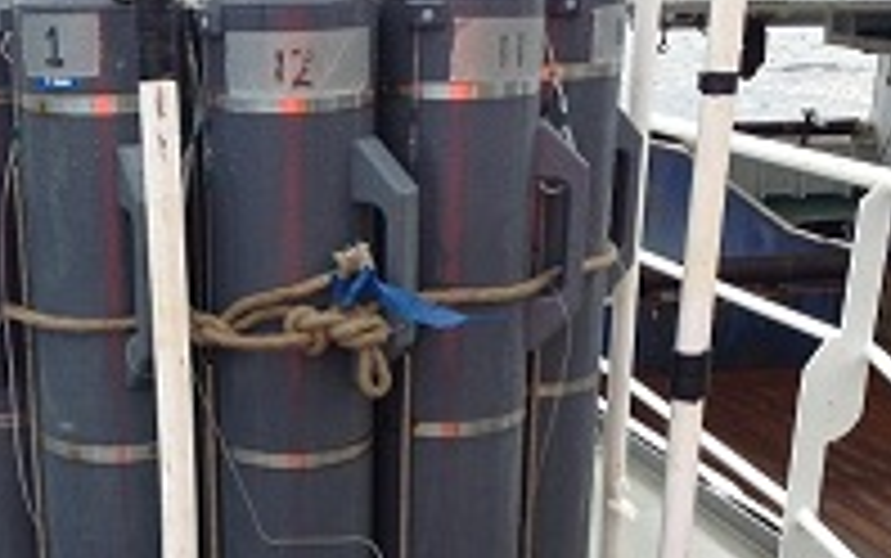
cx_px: 263
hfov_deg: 32.1
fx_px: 1531
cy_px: 376
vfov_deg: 20.6
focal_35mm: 63
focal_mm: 3.3
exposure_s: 1/120
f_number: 2.4
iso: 40
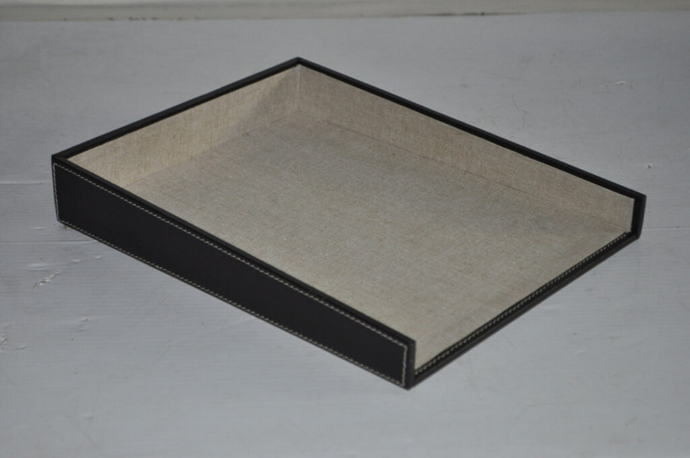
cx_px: 345
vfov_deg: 18.1
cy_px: 229
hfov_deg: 27.0
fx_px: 1436
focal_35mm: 75
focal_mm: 50
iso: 800
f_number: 5.6
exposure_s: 1/60
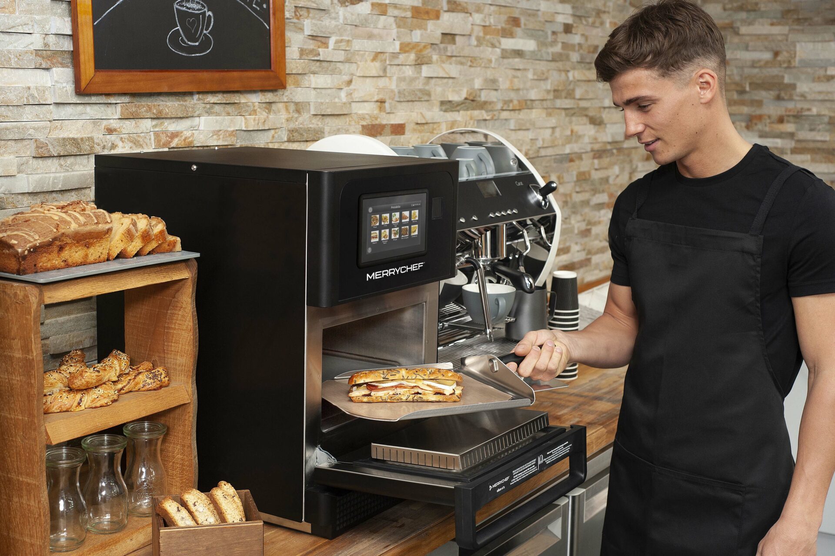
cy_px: 278
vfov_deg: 27.0
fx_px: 1159
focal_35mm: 50
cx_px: 418
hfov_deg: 39.6
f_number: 7.1
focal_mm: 50
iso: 400
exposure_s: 1/50
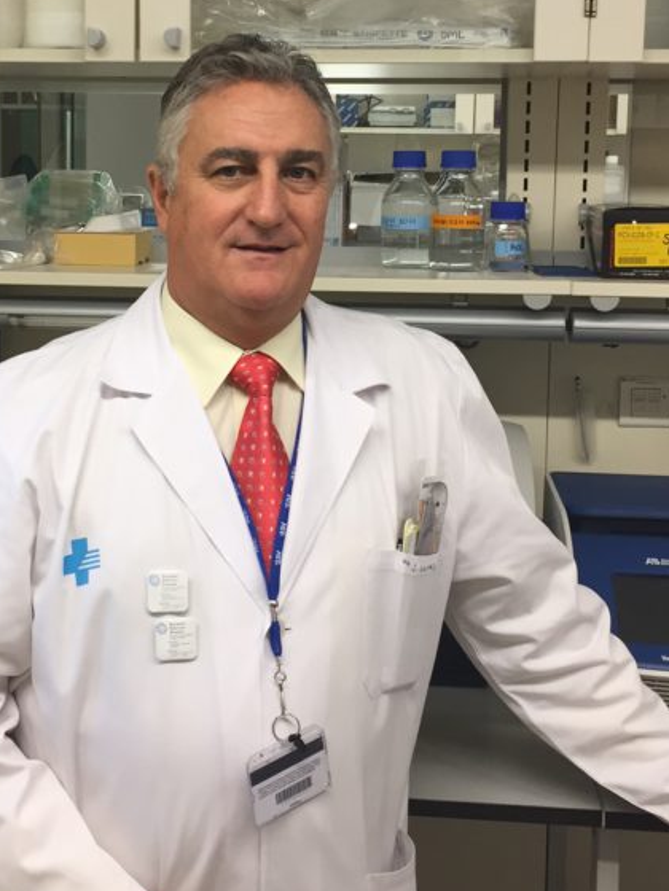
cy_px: 298
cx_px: 266
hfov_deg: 27.5
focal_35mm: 53
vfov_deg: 35.8
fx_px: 1366
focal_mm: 4.15
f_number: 2.2
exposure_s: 1/33
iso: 32
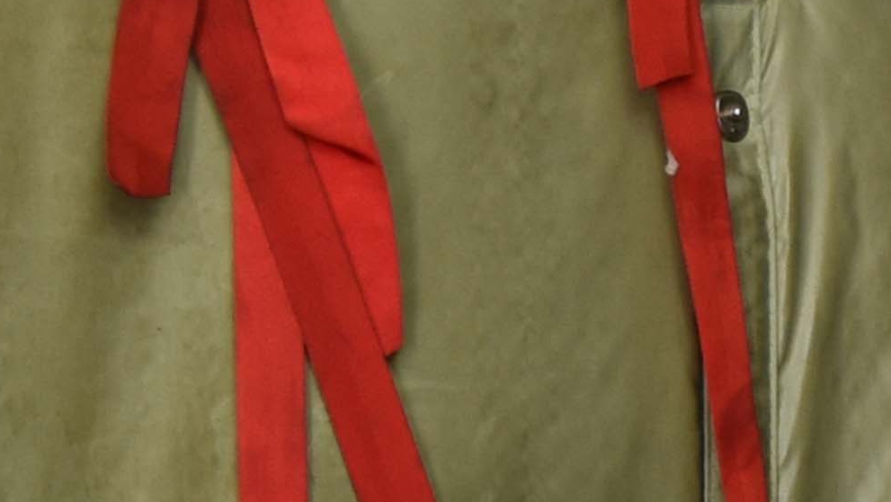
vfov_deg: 4.7
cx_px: 695
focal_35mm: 249
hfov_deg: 8.6
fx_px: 5884
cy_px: 1278
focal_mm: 32
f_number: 6.3
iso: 500
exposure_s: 1/60
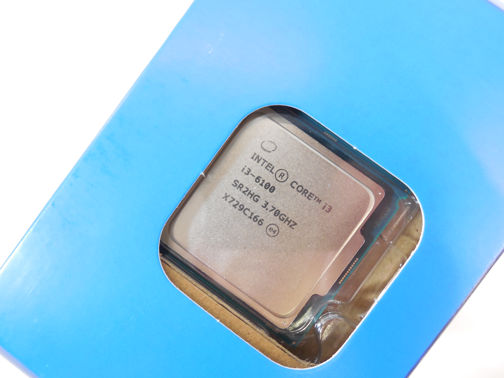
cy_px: 189
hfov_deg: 67.3
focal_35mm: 26
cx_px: 252
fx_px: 379
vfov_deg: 53.1
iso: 280
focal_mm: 4.6
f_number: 3.5
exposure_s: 1/30
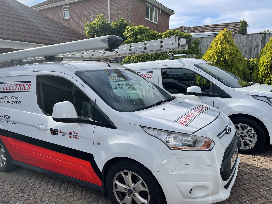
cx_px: 136
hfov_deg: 67.3
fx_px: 204
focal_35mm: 26
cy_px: 102
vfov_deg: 53.1
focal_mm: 5.1
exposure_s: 1/2786
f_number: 1.6
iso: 32
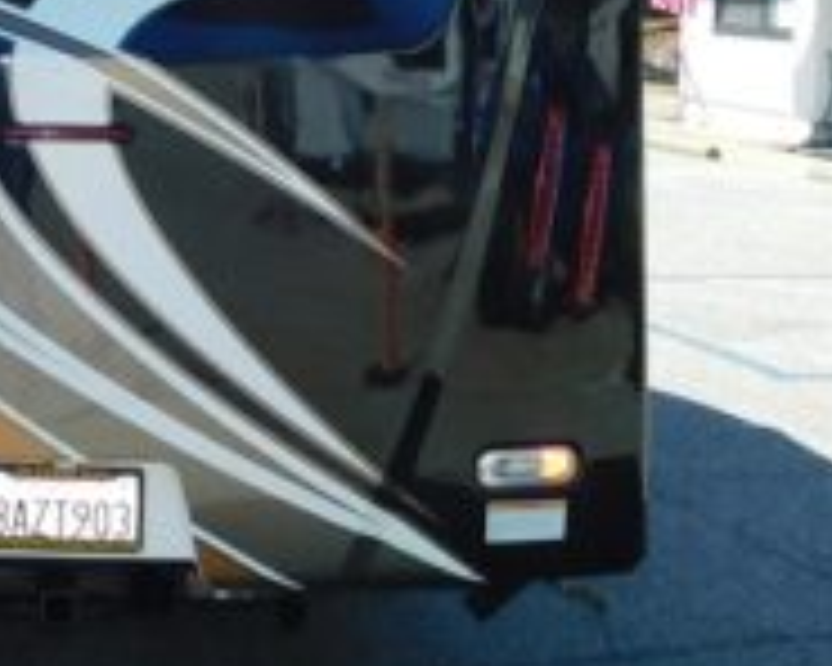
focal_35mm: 73
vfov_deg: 19.7
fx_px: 1798
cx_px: -31
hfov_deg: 24.7
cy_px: -130
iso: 125
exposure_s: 1/800
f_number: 3
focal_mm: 4
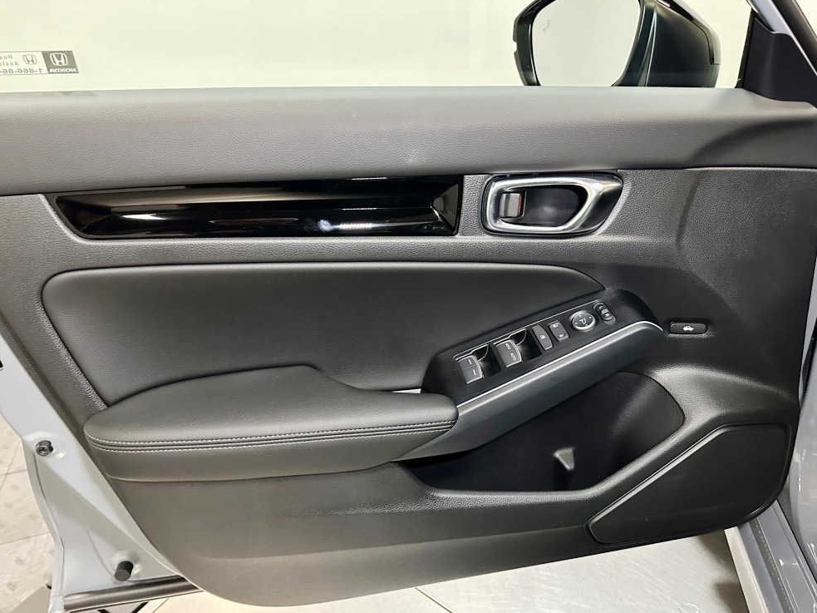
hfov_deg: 69.4
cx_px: 405
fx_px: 590
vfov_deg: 54.9
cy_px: 316
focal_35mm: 25
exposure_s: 1/40
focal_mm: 6.86
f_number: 1.78
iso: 800
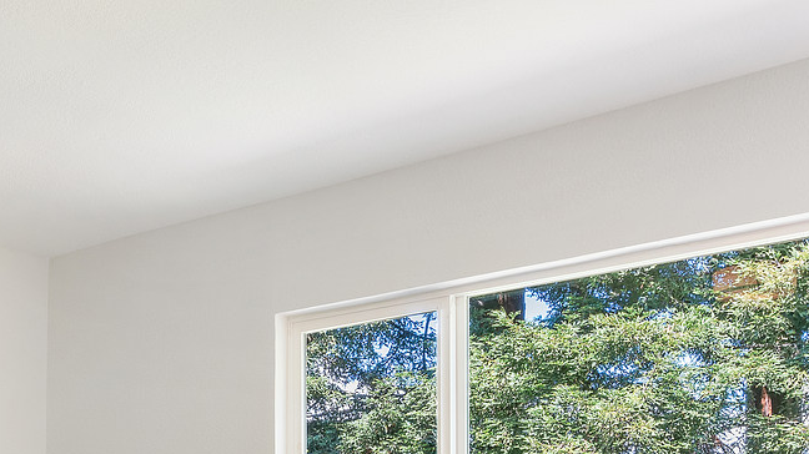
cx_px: 216
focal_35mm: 53
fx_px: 1137
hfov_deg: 38.3
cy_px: 552
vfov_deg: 21.0
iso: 320
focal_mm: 16
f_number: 9
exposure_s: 1/10
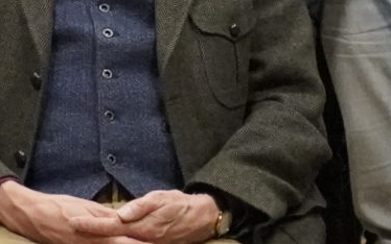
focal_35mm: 282
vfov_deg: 4.6
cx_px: 41
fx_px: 3011
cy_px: -295
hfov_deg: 7.4
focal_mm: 27
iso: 6400
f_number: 4.5
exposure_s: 1/160
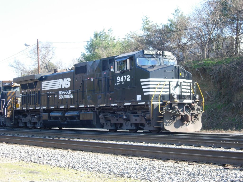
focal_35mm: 72
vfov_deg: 20.4
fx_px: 505
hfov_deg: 27.0
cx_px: 122
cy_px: 91
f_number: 3.7
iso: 64
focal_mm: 14.9
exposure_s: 1/166
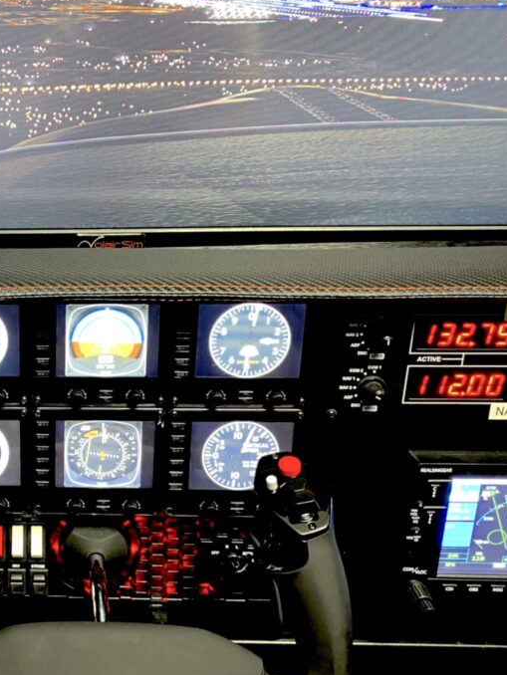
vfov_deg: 41.2
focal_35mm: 46
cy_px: 369
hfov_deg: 29.3
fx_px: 898
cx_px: -7
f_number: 1.8
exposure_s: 1/30
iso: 640
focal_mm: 4.25
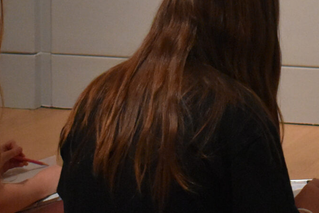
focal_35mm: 137
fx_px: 1214
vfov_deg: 9.9
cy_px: -37
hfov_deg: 14.8
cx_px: 305
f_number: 4
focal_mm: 24
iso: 3600
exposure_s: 1/125
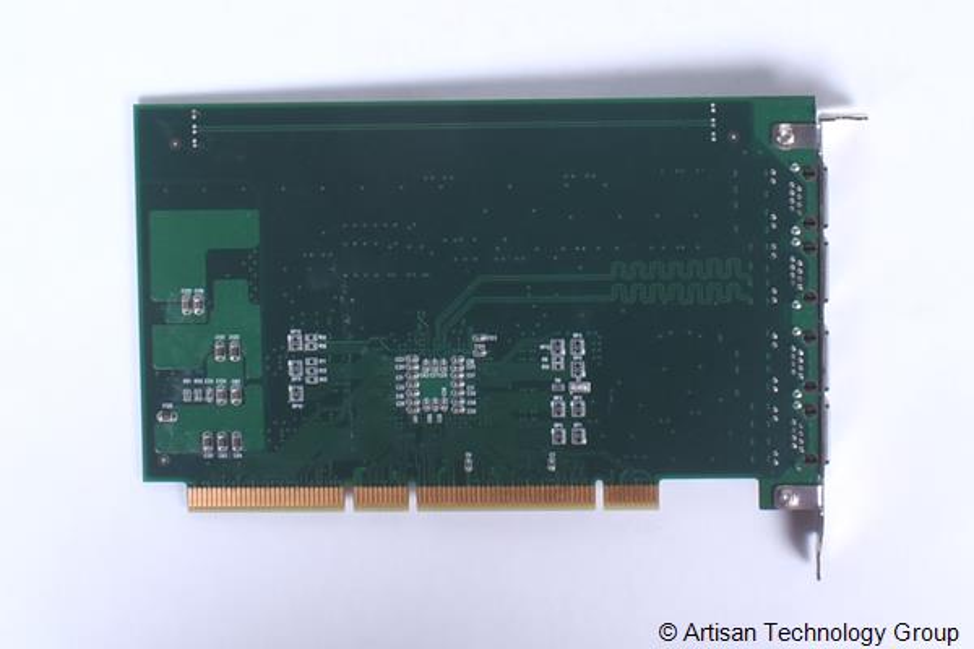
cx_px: 487
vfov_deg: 47.9
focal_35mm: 27
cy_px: 324
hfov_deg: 67.4
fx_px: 730
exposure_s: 1/200
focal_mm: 18
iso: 200
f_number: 14
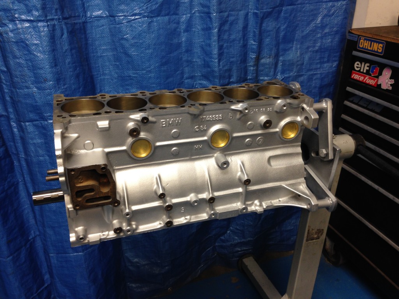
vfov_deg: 42.9
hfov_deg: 55.4
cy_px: 150
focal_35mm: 33
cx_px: 200
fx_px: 380
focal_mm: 4.12
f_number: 2.4
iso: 80
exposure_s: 1/20
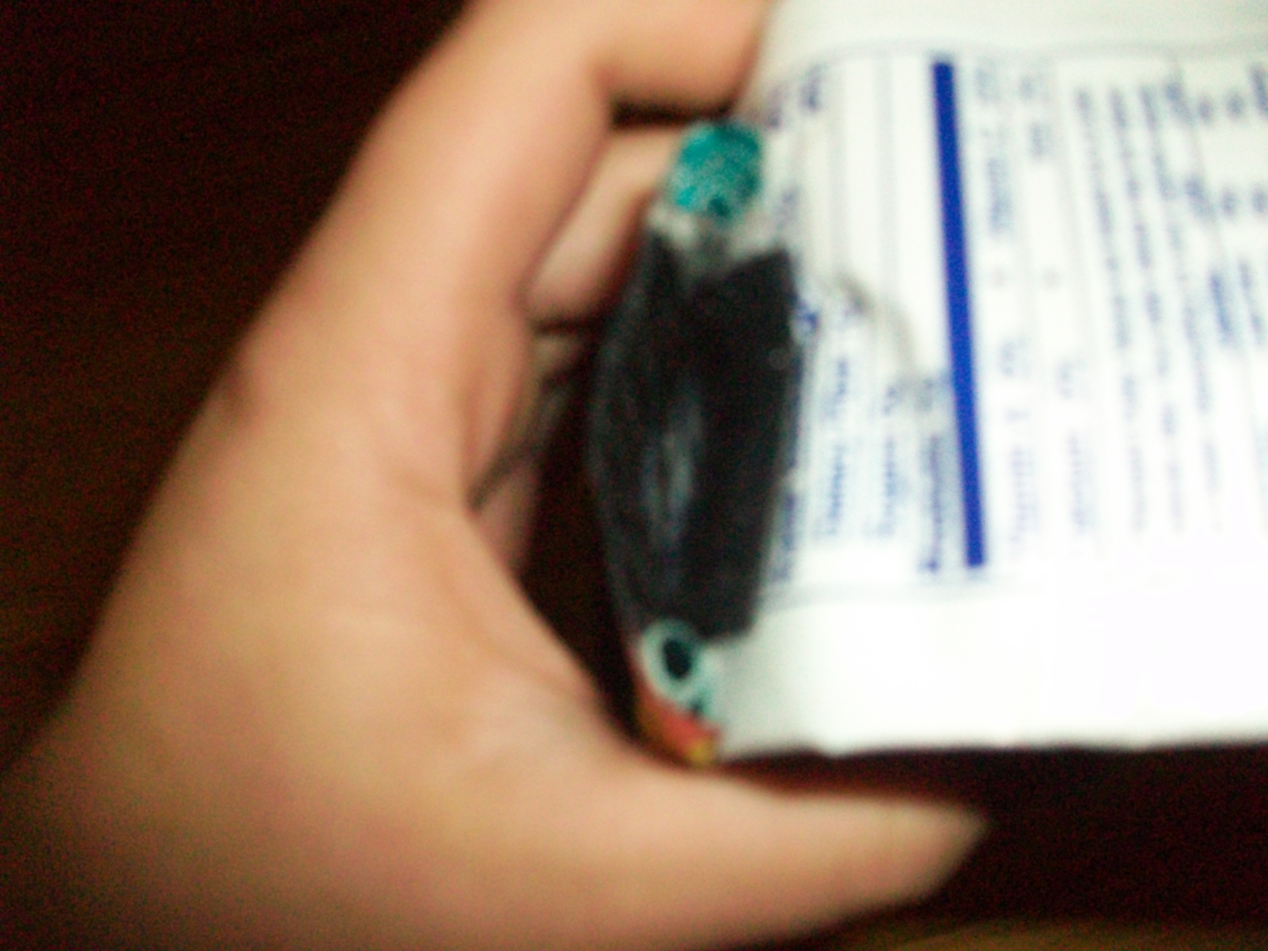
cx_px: 634
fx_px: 1172
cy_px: 476
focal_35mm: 32
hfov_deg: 56.8
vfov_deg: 44.2
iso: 400
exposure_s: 1/125
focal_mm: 5.7
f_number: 2.8
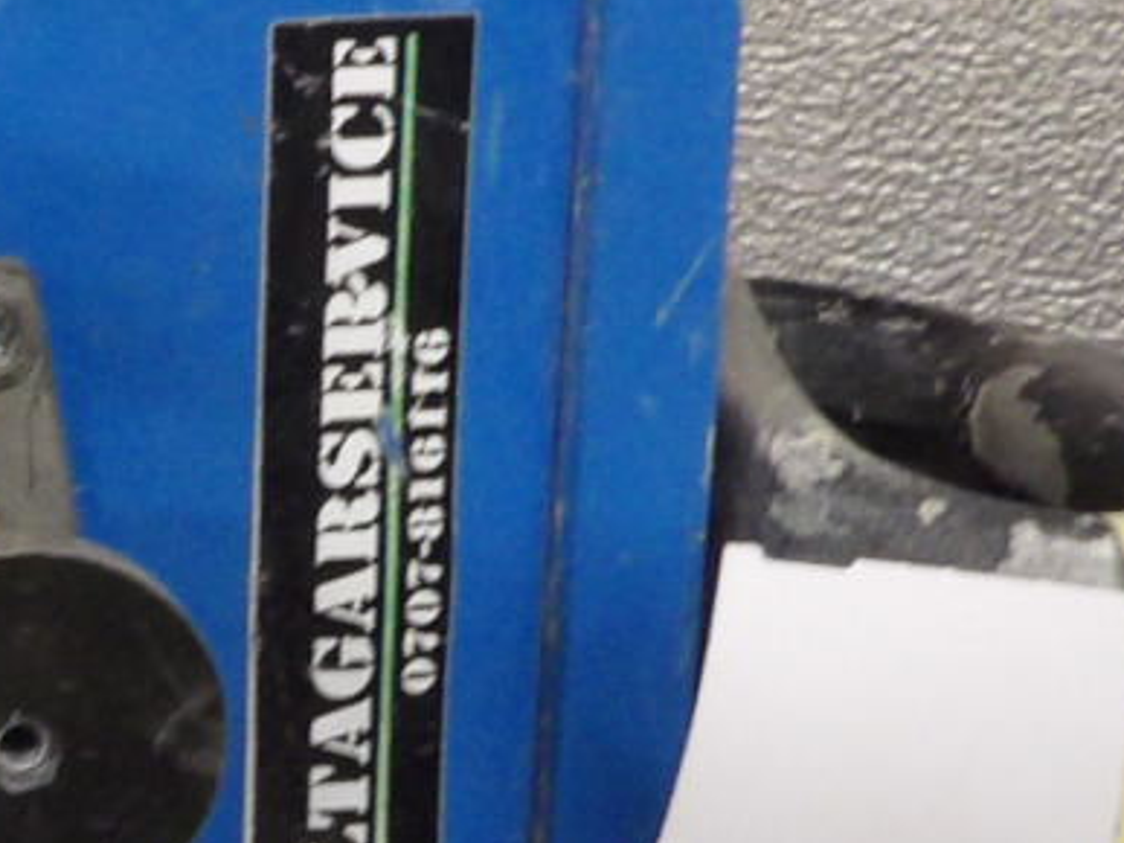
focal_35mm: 127
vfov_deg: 11.6
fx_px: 4122
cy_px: 628
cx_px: -645
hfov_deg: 14.3
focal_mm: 4.3
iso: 398
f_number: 3.2
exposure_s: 1/17
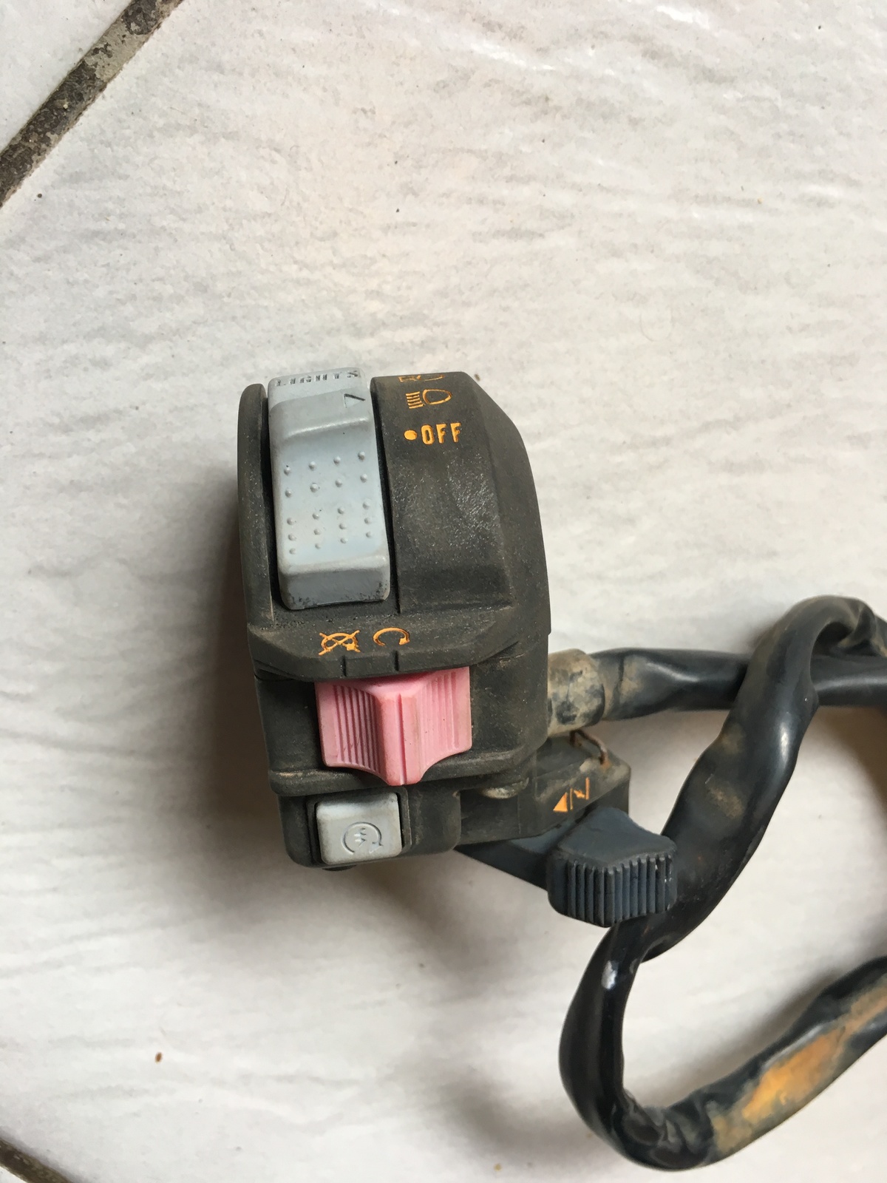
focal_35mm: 29
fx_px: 991
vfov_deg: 61.7
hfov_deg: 48.2
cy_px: 592
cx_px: 444
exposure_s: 1/33
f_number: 2.2
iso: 40
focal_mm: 4.15
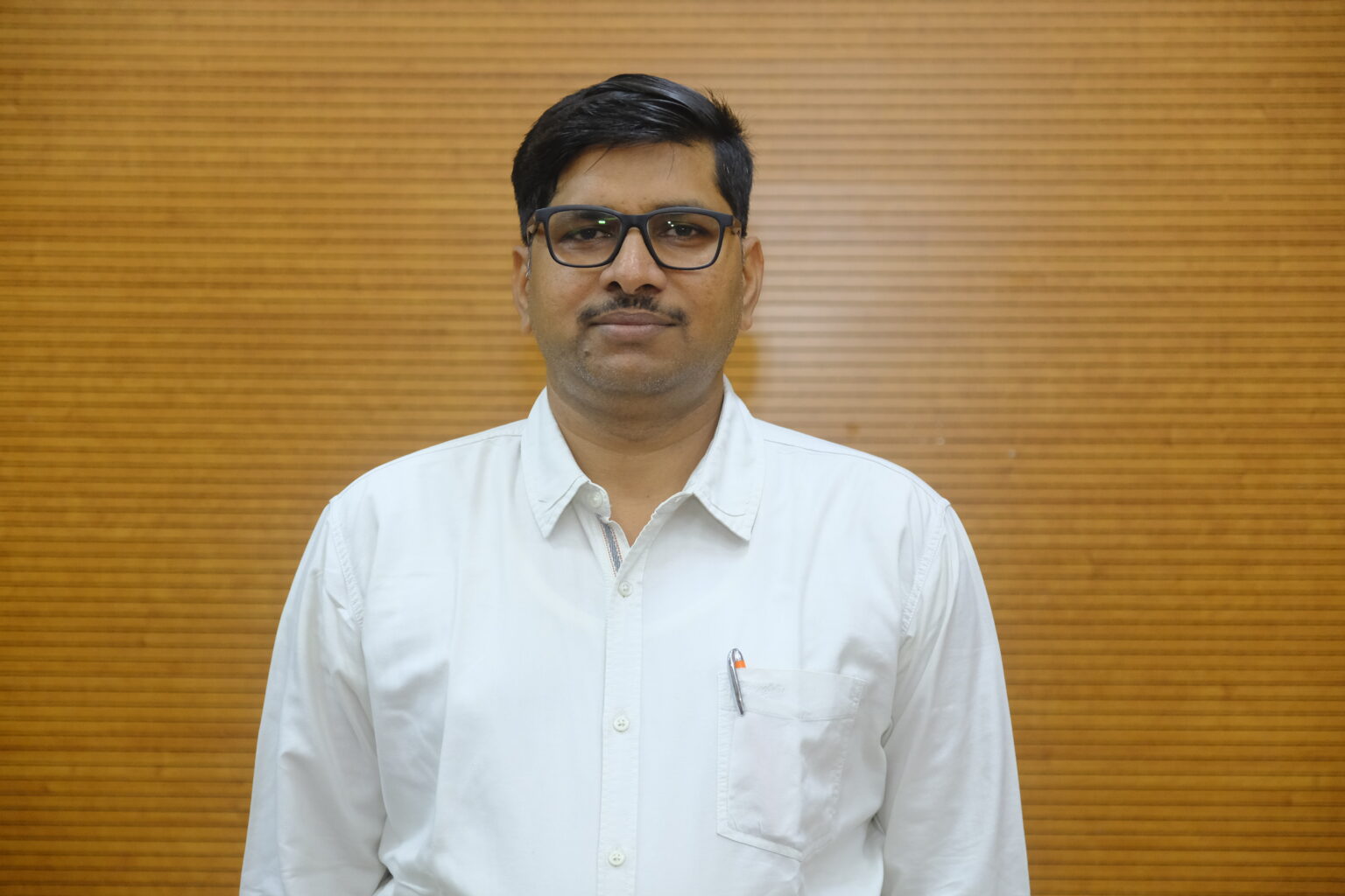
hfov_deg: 24.5
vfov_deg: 16.5
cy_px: 448
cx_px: 672
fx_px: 3101
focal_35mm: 83
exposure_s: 1/160
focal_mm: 55
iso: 2500
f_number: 2.8
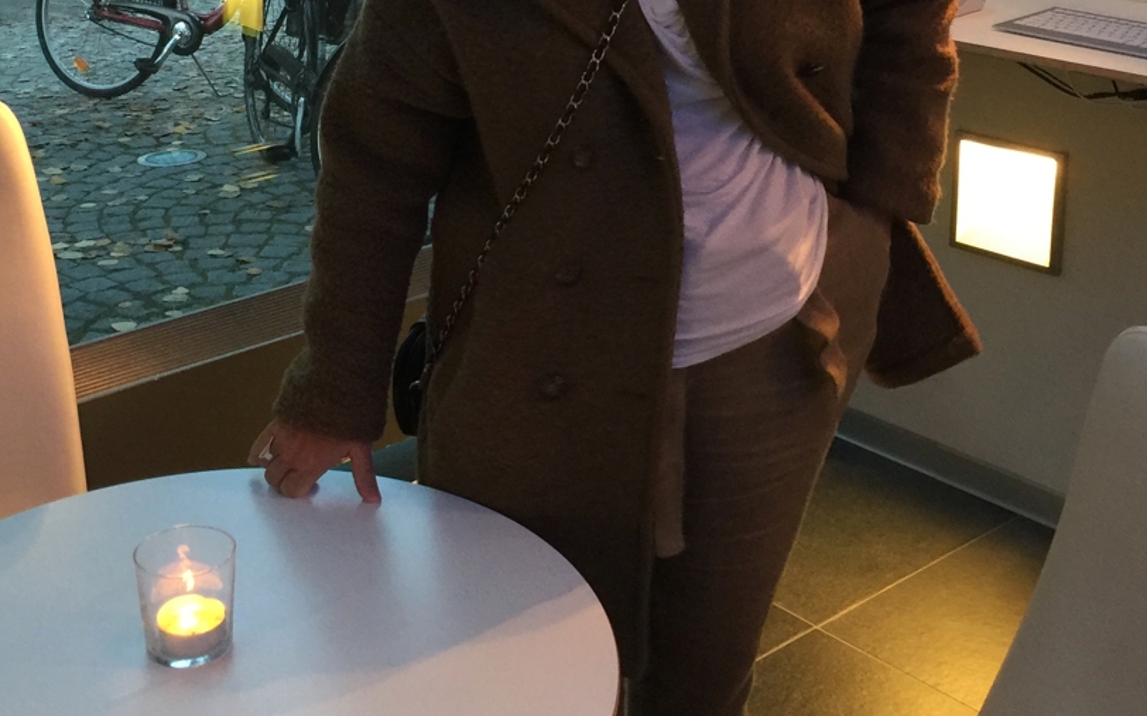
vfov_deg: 23.8
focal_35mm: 53
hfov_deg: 38.2
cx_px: 514
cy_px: 92
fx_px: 1656
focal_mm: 4.15
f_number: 2.2
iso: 80
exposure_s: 1/17
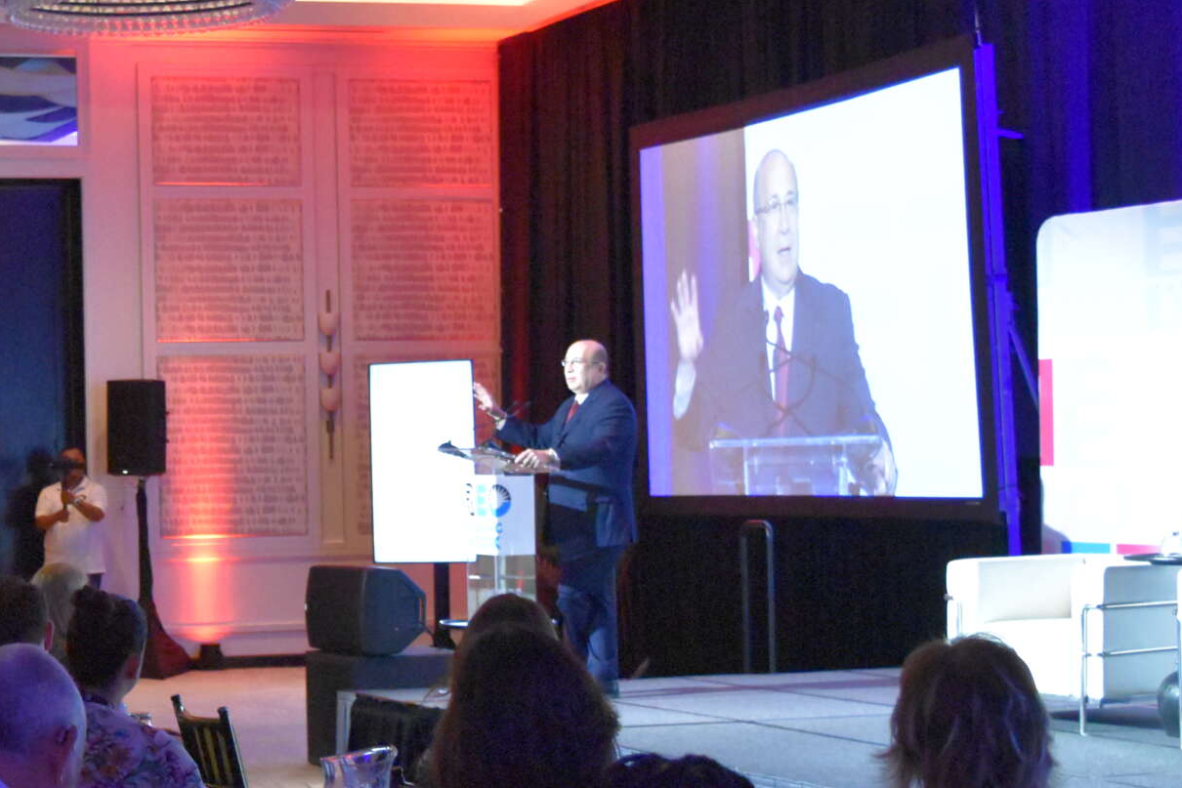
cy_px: 504
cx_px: 85
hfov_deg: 21.6
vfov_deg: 14.8
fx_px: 3023
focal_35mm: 92
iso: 9000
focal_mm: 29
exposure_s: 1/60
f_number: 4.2
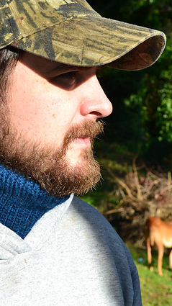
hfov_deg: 13.3
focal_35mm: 90
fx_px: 730
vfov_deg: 23.7
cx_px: 12
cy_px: 153
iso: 400
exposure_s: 1/250
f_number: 10
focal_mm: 38
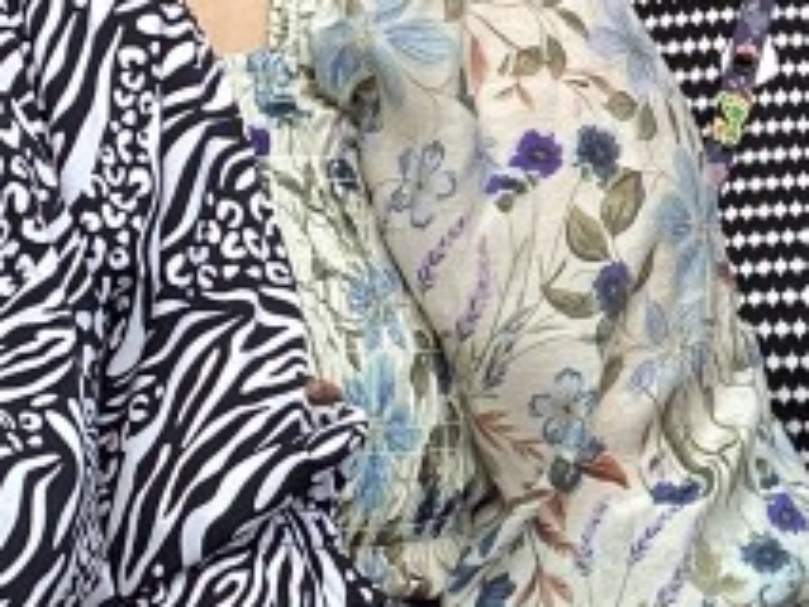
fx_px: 3484
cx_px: 889
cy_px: 106
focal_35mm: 149
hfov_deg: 13.0
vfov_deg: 9.9
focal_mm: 3.3
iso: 25
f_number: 2.4
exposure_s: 1/379
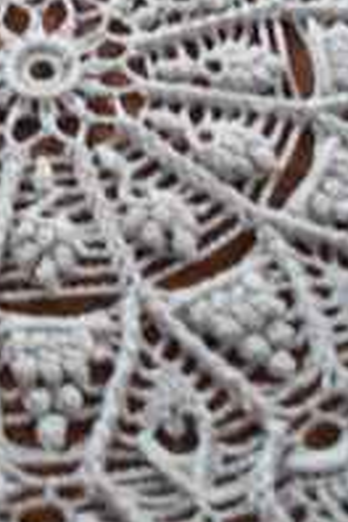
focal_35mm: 84
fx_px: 1218
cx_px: -16
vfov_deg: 23.7
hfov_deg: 15.9
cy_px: 80
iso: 800
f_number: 2.9
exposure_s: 1/15
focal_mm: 5.7
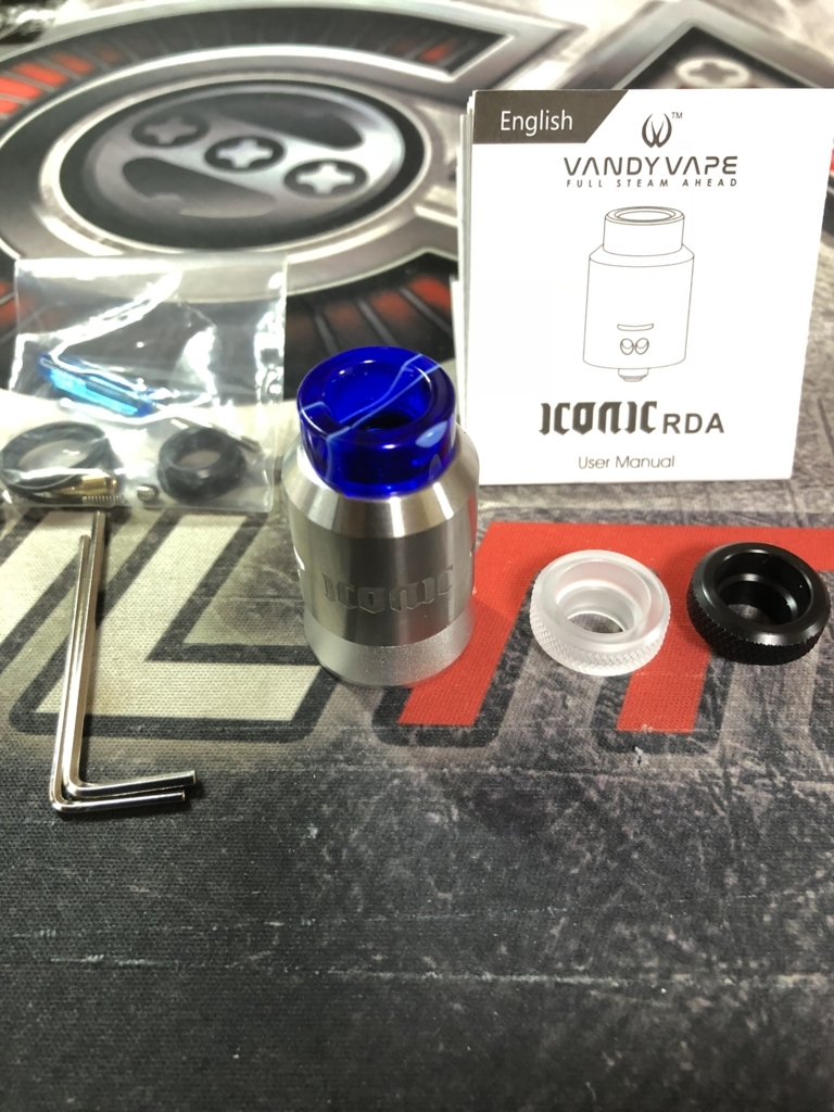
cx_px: 417
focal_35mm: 28
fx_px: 899
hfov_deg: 49.7
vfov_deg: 63.4
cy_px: 556
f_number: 1.8
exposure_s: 1/13
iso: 100
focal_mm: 4
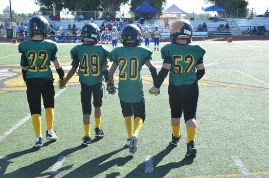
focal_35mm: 60
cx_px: 134
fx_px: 447
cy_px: 89
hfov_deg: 33.5
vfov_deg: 22.5
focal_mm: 40
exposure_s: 1/2500
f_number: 9
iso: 3200
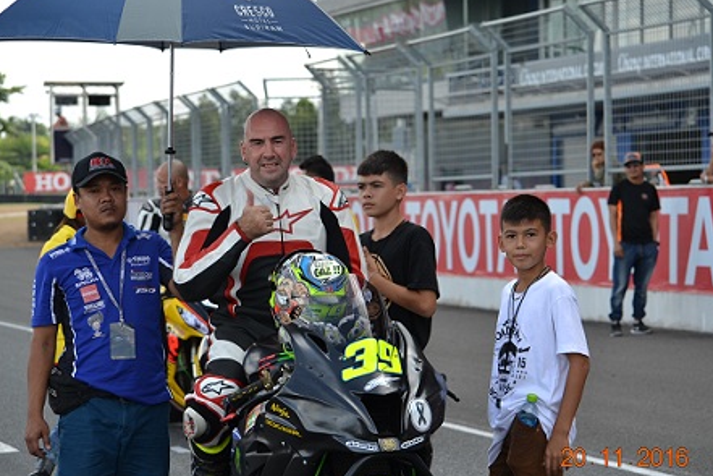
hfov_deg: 14.8
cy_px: 239
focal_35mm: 139
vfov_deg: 9.9
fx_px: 2744
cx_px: 374
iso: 100
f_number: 6.3
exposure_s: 1/160
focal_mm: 85
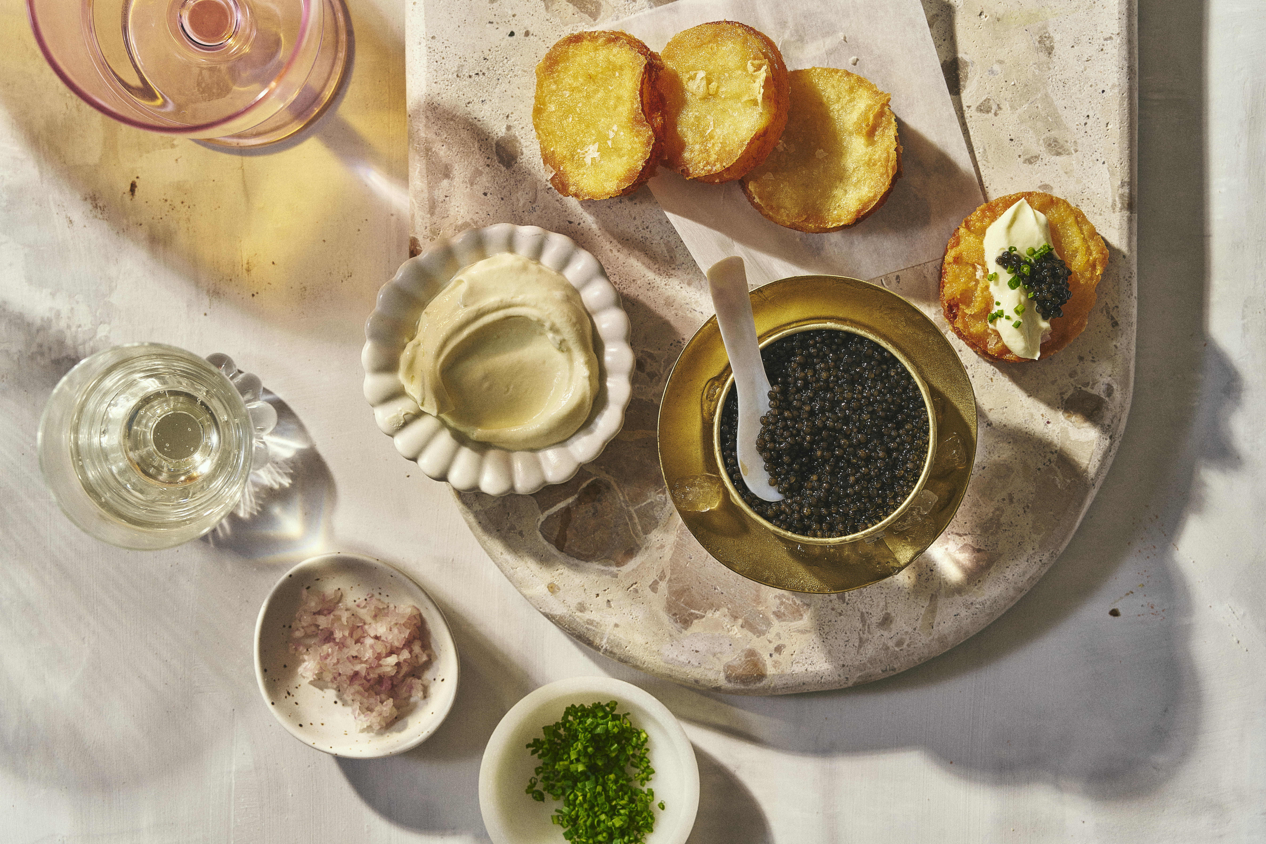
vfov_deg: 13.6
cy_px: 422
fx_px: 3534
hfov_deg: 20.3
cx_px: 633
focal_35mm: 100
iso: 200
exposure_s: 1/250
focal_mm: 100.5
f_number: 8
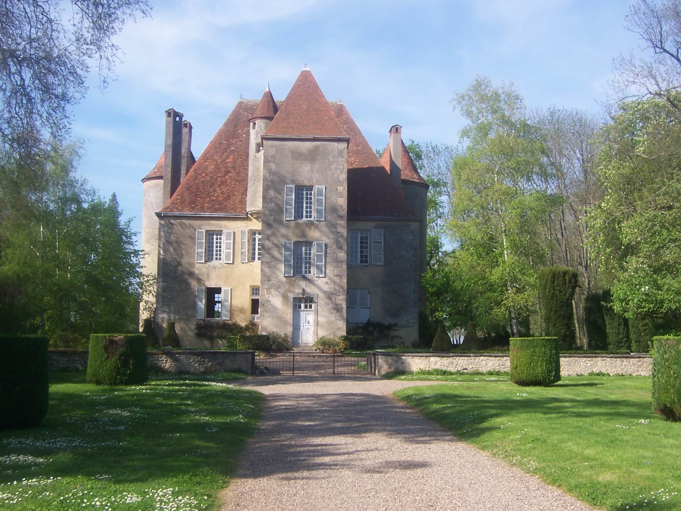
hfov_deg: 42.9
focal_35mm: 44
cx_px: 340
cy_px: 256
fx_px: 866
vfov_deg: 32.9
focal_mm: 7.3
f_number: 5.6
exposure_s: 1/250
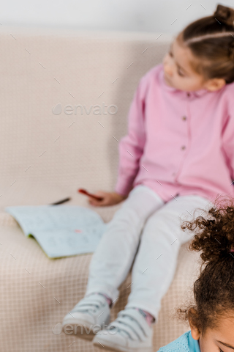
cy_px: 323
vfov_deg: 13.5
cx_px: 192
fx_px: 1472
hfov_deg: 9.1
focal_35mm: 151
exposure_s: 1/160
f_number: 4
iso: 160
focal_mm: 82
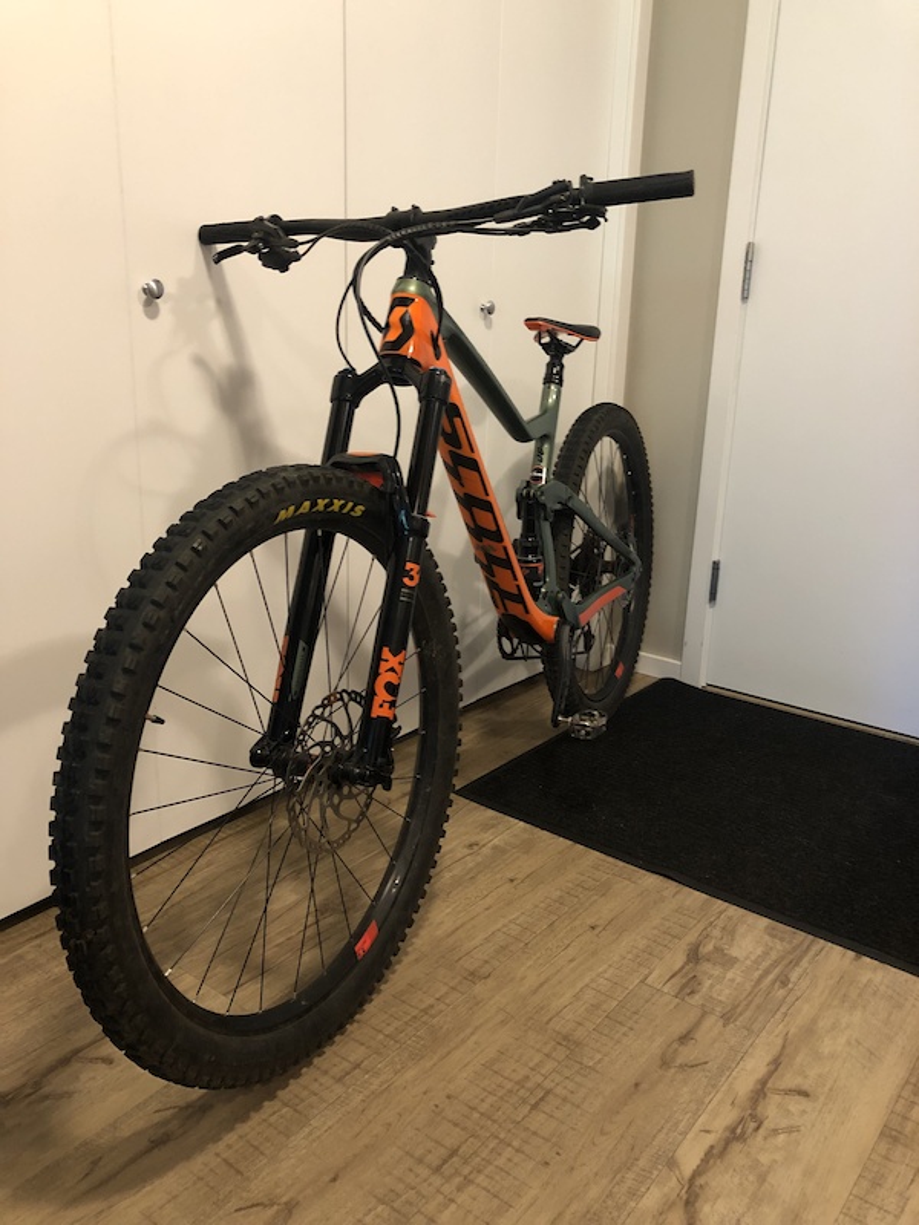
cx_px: 460
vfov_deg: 63.4
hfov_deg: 49.7
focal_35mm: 28
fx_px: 991
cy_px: 612
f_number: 1.8
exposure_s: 1/13
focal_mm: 4
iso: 100
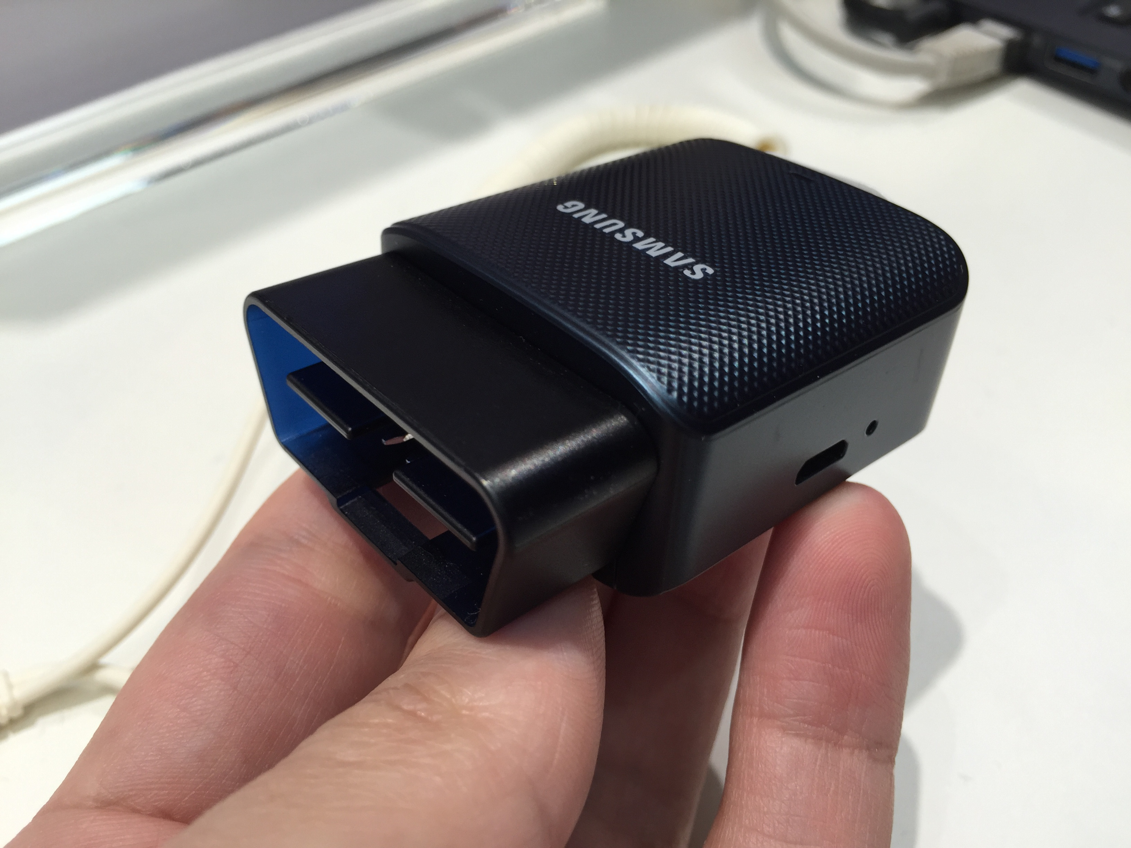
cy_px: 424
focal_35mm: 29
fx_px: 948
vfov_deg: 48.2
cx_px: 566
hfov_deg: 61.7
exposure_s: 1/50
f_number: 2.2
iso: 32
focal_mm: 4.15
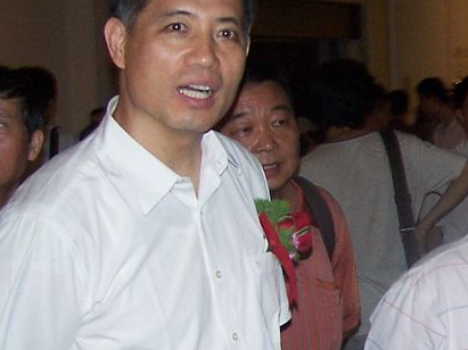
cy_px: 244
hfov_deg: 16.9
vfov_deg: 13.3
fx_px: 1500
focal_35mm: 111
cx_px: 578
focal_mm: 6.3
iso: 140
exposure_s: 1/60
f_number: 2.8
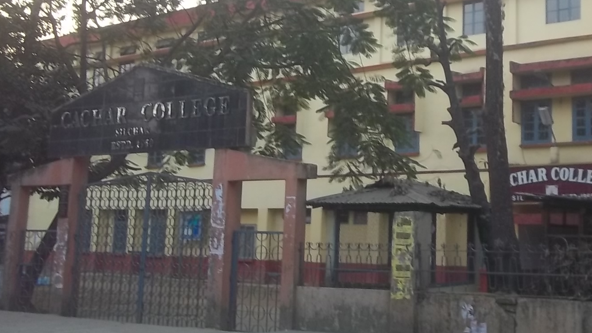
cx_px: 419
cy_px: 105
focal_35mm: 54
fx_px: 848
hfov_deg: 37.8
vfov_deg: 22.1
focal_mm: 5.7
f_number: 2.9
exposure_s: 1/80
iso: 80
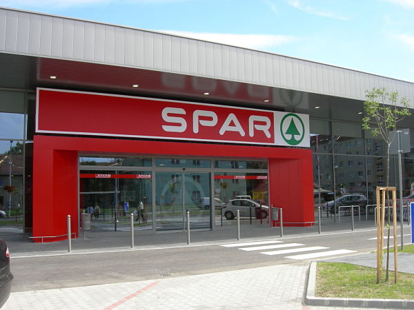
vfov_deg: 39.7
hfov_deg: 51.4
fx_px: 431
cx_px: 207
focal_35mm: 36
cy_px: 155
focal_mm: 7.5
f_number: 5.4
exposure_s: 1/162
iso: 64
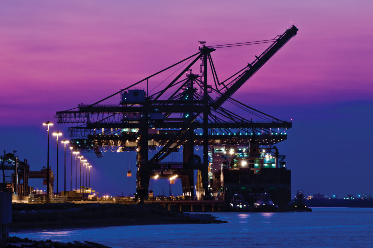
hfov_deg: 9.2
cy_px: 124
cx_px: 186
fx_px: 2328
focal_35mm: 225
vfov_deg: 6.1
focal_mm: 150
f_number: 5
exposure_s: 1/1.25
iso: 200
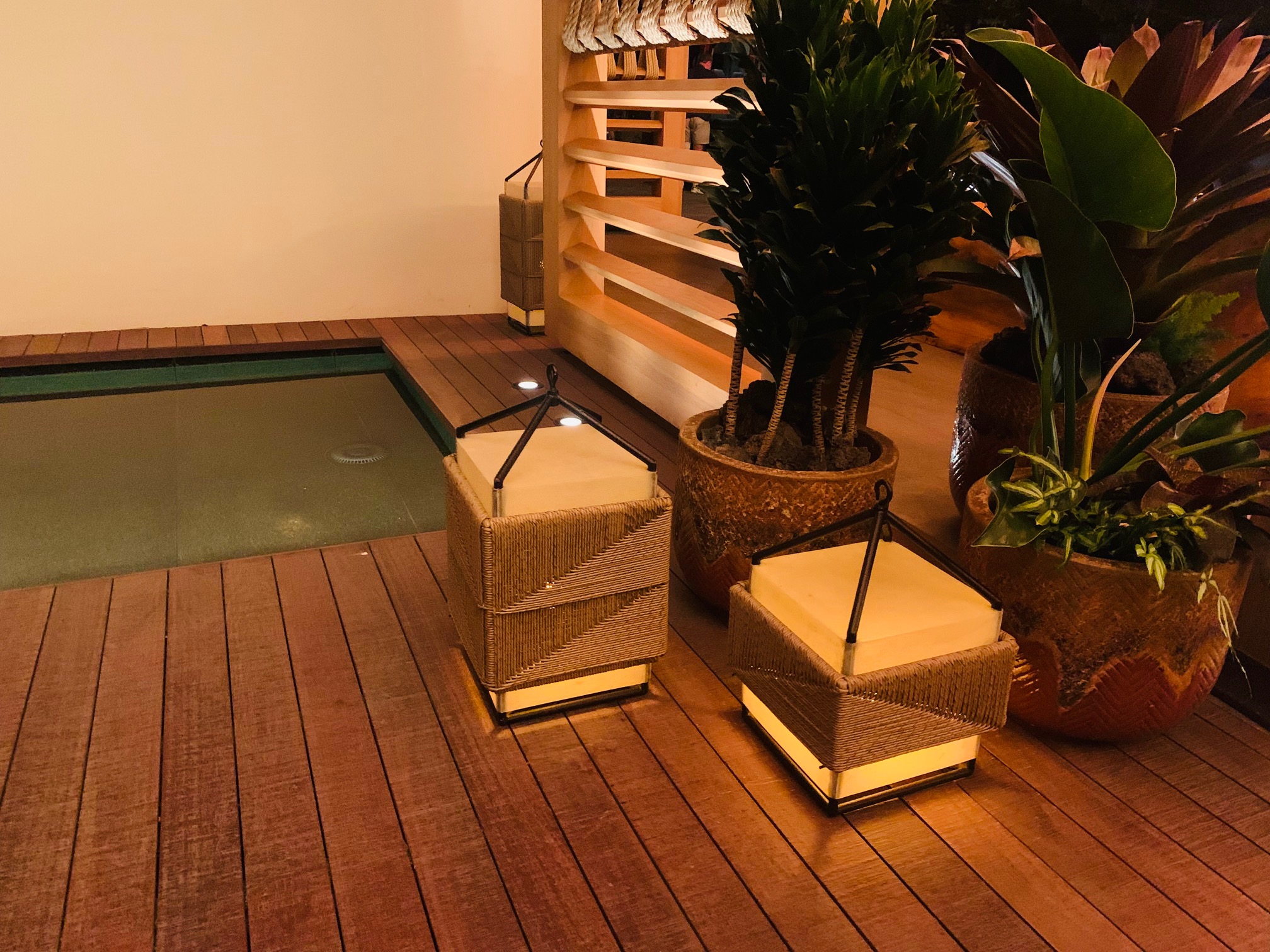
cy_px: 476
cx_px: 635
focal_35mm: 26
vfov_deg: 53.1
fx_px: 954
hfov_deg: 67.3
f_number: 1.8
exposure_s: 1/20
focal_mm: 4.25
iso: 640
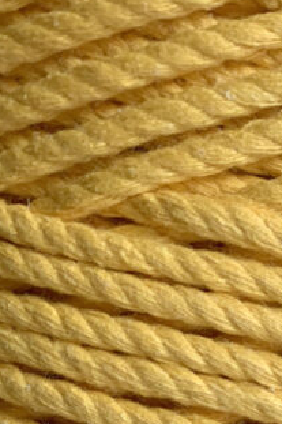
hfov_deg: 13.9
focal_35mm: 89
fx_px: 1047
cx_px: 477
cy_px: 537
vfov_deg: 21.0
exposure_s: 1/121
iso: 50
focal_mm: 4.25
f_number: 1.8
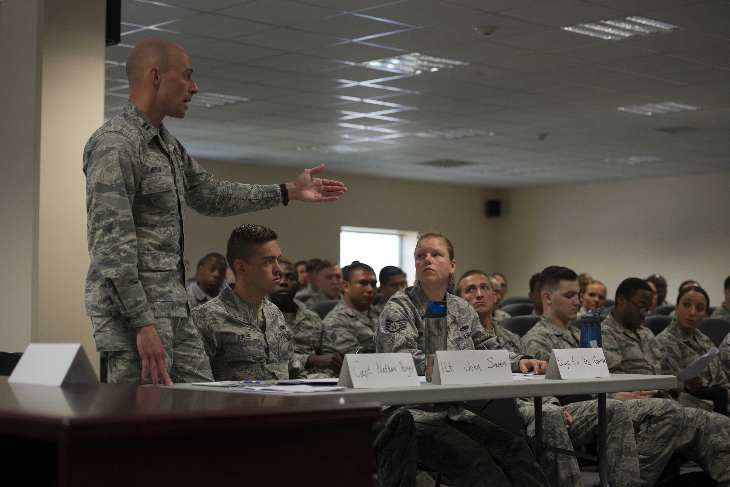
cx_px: 365
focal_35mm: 70
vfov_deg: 19.5
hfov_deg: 28.8
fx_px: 1420
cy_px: 244
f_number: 3.2
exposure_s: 1/200
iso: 1000
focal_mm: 70
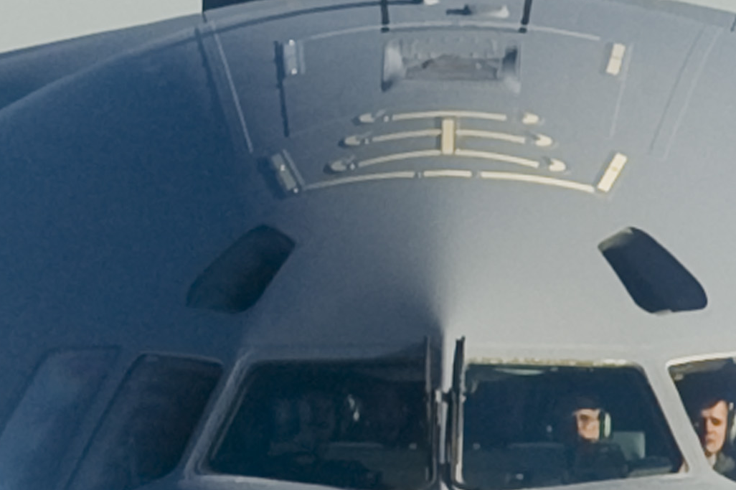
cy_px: 990
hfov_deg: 1.7
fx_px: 25419
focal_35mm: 1244
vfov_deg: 1.1
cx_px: 471
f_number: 8
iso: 200
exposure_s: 1/1000
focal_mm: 300
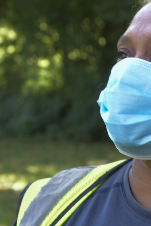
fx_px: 1315
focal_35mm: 209
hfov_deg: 6.6
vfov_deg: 9.8
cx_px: 129
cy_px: 186
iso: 500
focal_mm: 56
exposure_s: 1/80
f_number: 5.6
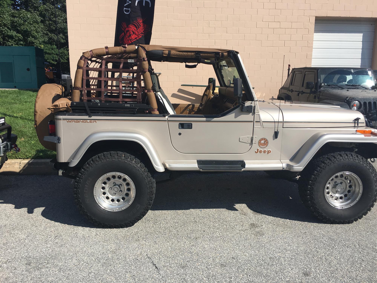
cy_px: 142
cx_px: 188
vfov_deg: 48.2
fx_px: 316
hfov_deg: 61.7
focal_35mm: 29
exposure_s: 1/1709
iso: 25
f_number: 2.2
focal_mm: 4.15
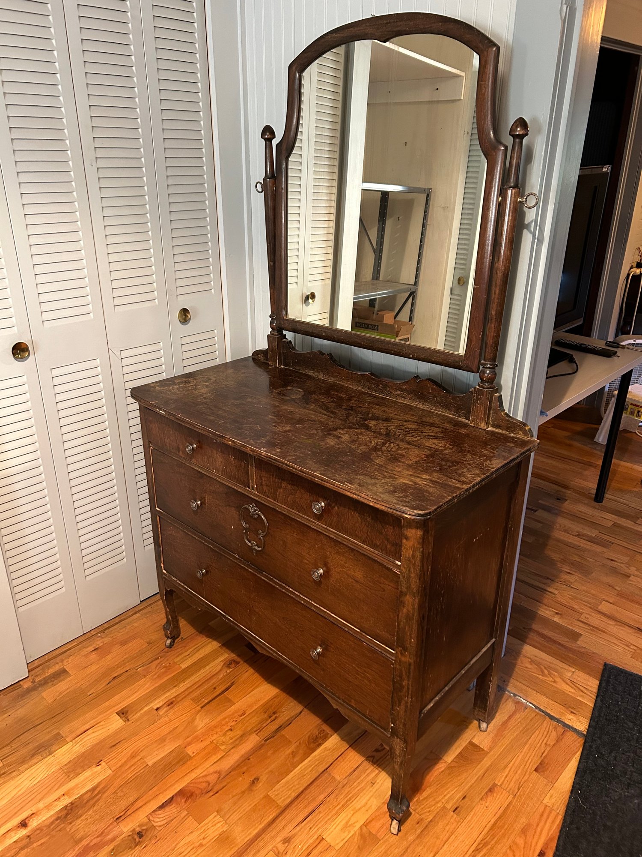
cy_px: 428
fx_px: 643
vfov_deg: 67.3
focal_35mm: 26
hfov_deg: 53.1
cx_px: 321
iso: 500
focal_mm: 5.7
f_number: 1.5
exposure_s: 1/40
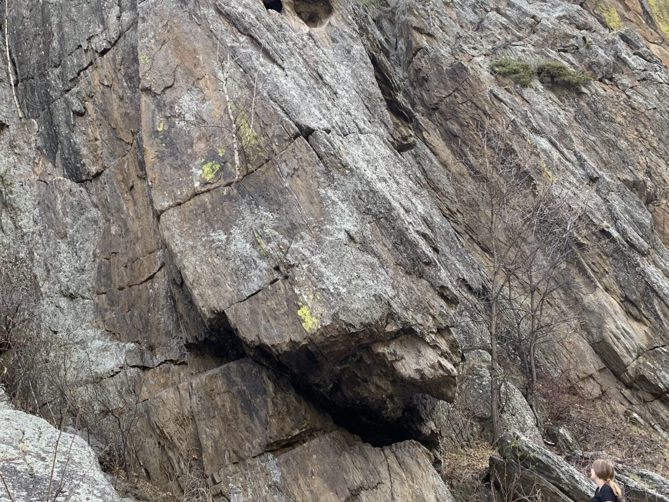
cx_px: 337
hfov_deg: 50.1
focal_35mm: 37
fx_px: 715
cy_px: 211
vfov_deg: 38.6
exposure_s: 1/122
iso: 50
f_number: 1.8
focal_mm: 4.25
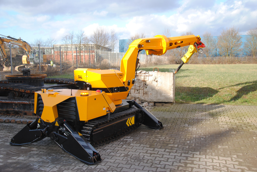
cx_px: 128
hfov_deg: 51.2
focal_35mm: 38
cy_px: 86
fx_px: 268
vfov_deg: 35.6
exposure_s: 1/200
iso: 100
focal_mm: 25
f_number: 4.5
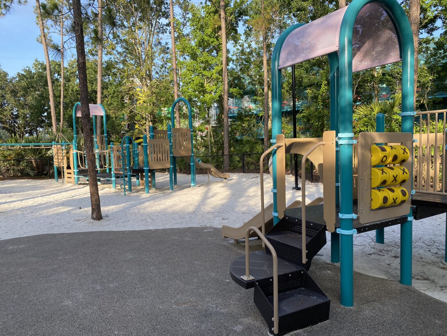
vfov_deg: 53.1
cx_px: 224
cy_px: 168
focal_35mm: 26
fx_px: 336
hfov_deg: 67.3
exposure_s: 1/499
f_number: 1.8
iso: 32
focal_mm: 4.25
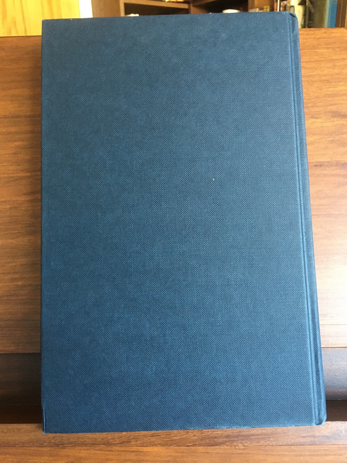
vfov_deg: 61.7
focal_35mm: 29
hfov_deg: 48.2
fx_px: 388
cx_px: 174
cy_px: 232
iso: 200
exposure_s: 1/20
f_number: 2.2
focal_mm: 4.15
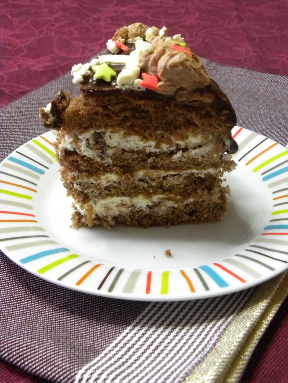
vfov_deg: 36.8
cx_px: 144
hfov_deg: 28.1
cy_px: 192
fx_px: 576
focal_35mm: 52
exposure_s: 1/13.6
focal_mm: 9.2
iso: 400
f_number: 3.5
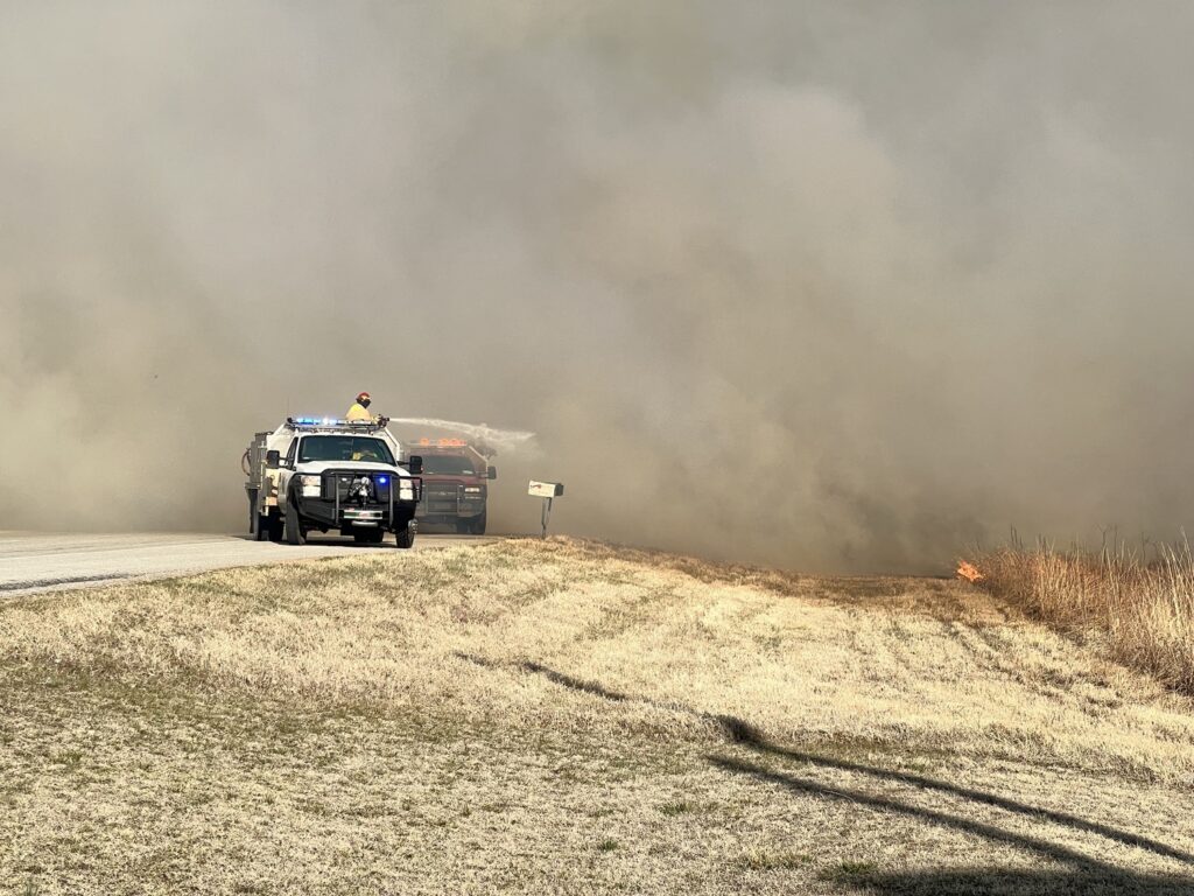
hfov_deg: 25.3
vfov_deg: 19.1
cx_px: 597
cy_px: 448
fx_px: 2656
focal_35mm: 77
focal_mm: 9
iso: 32
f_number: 2.8
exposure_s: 1/951
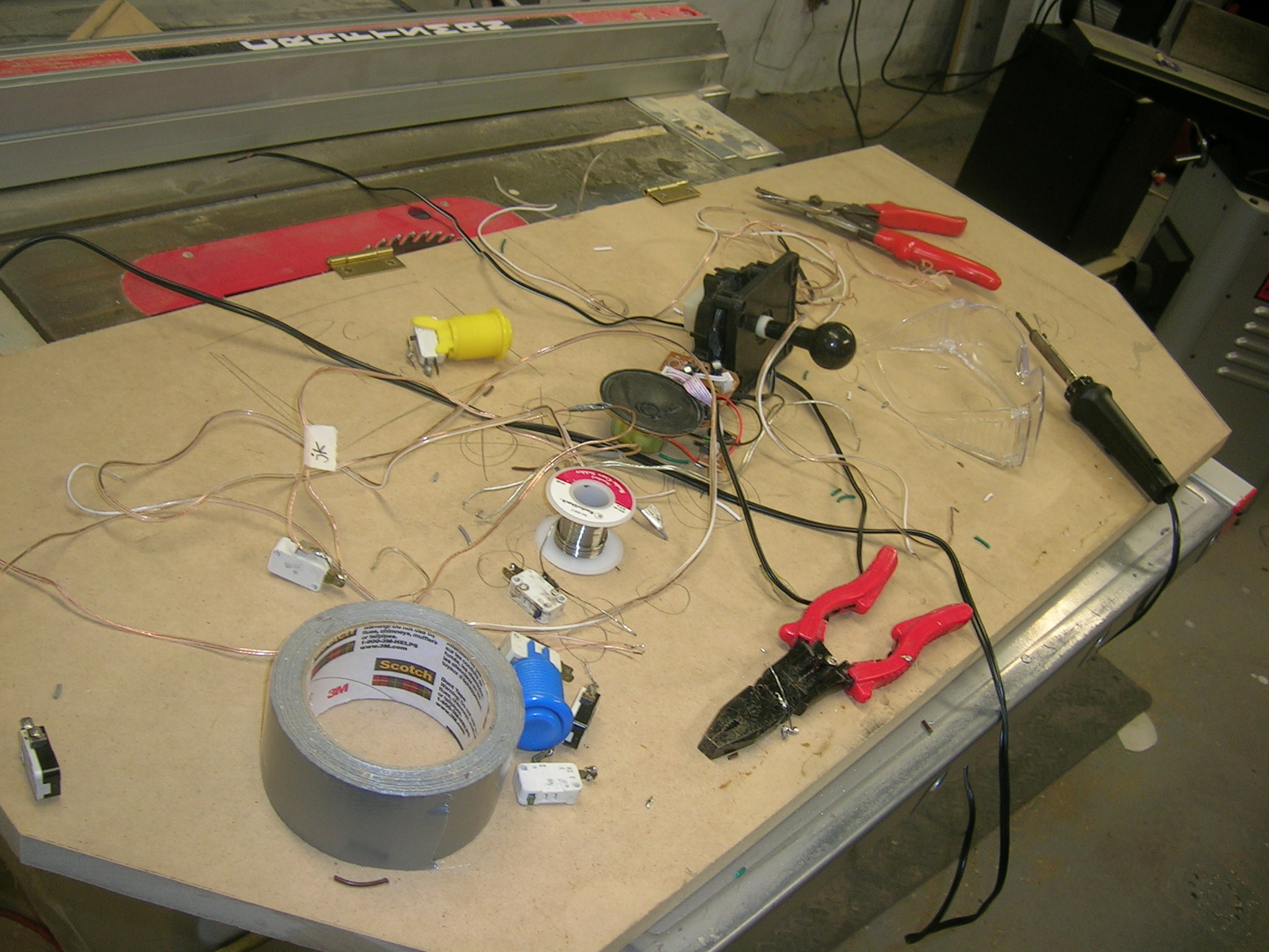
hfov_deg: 52.6
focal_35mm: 35
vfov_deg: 40.7
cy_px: 476
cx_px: 634
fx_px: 1283
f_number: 2.8
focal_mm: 5.4
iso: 50
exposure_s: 1/30
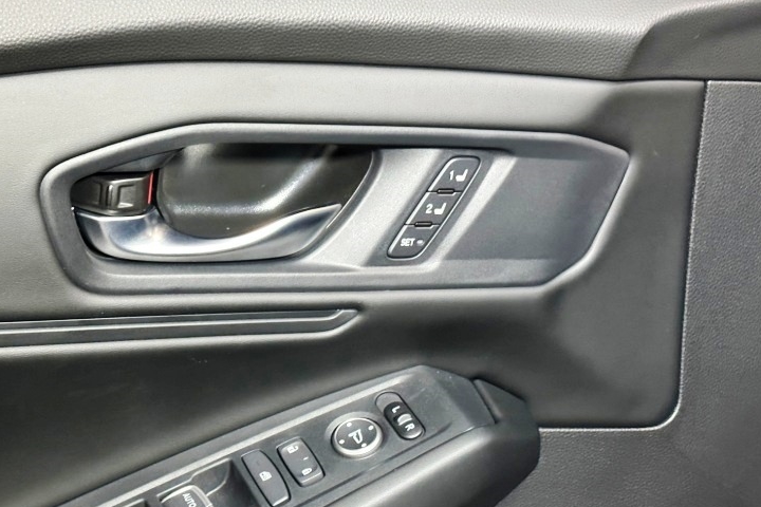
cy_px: 353
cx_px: 249
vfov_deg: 19.1
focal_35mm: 71
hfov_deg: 28.3
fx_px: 1501
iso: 500
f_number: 1.78
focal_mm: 6.86
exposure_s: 1/30
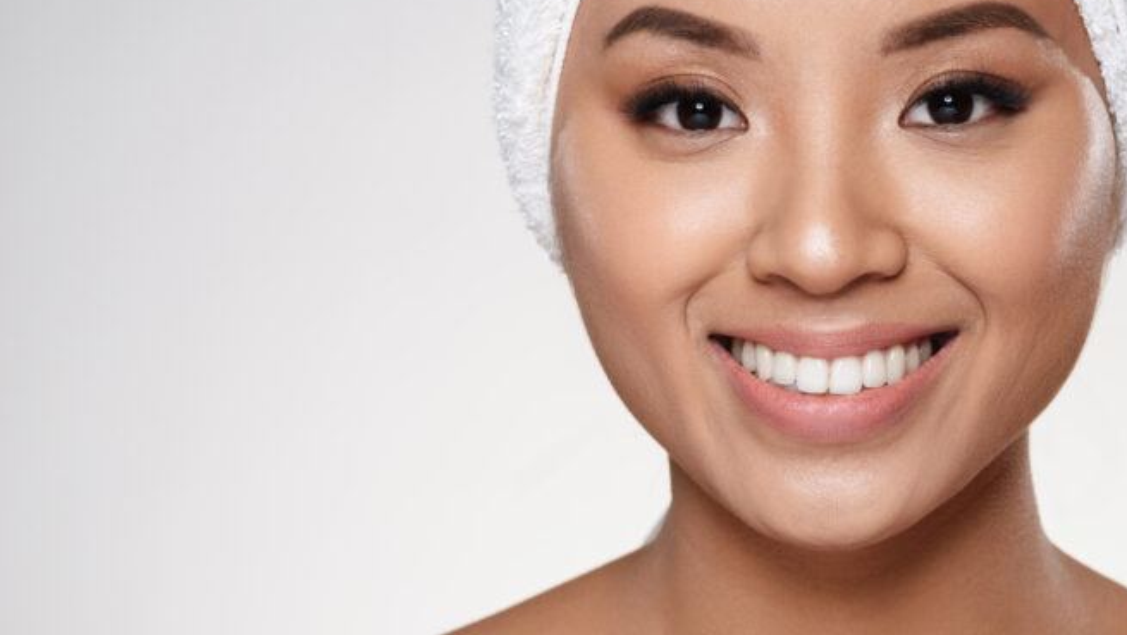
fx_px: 3856
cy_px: 195
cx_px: 647
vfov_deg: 9.4
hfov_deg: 16.6
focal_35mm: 129
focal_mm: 105
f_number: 11
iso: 320
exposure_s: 1/160
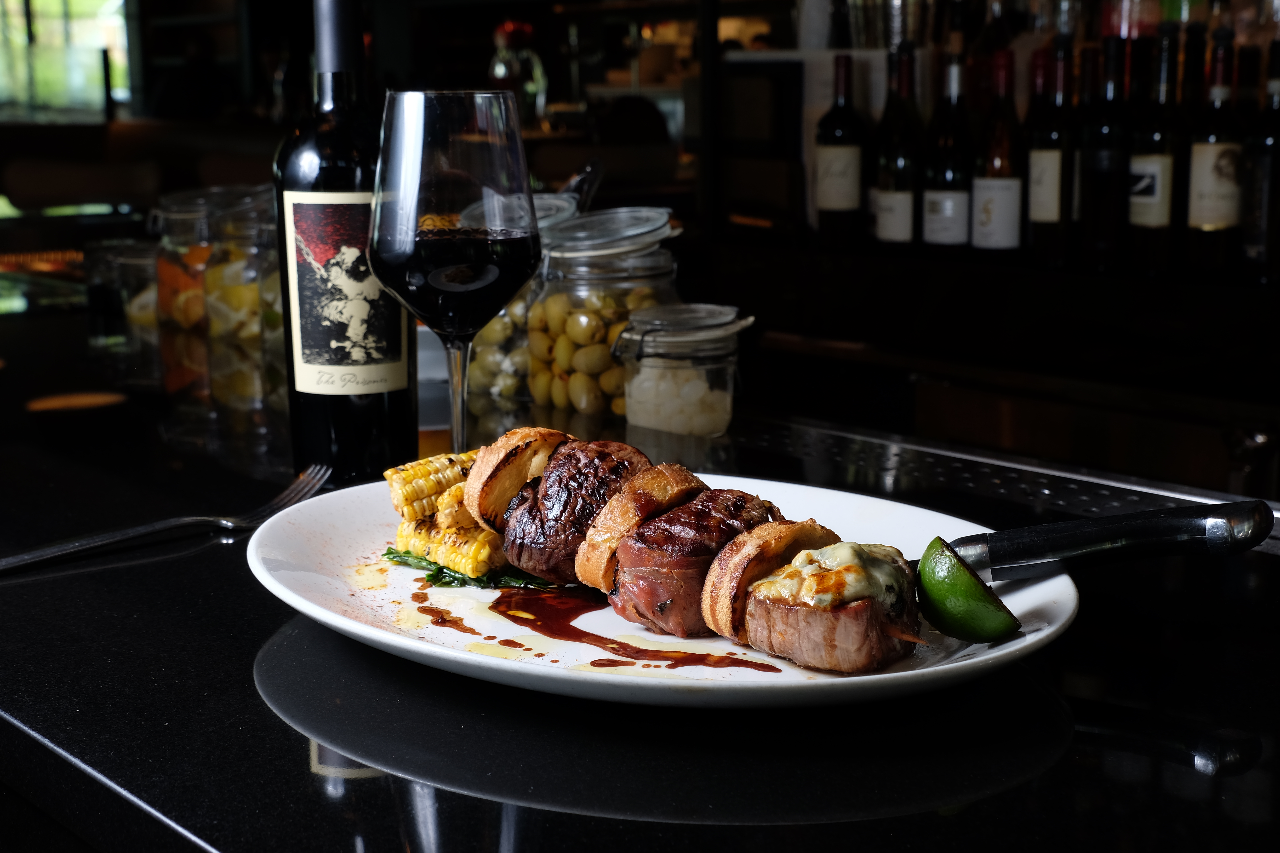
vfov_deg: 29.2
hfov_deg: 42.7
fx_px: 1635
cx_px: 640
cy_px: 426
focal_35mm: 46
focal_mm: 30.9
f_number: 8
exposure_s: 1/15
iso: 200
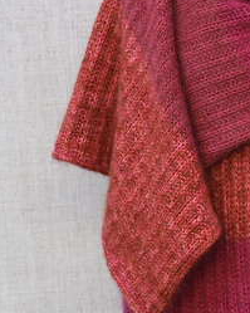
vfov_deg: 10.7
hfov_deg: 8.5
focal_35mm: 181
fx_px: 1675
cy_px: 152
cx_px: 264
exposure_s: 1/125
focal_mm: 50
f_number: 5
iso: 250
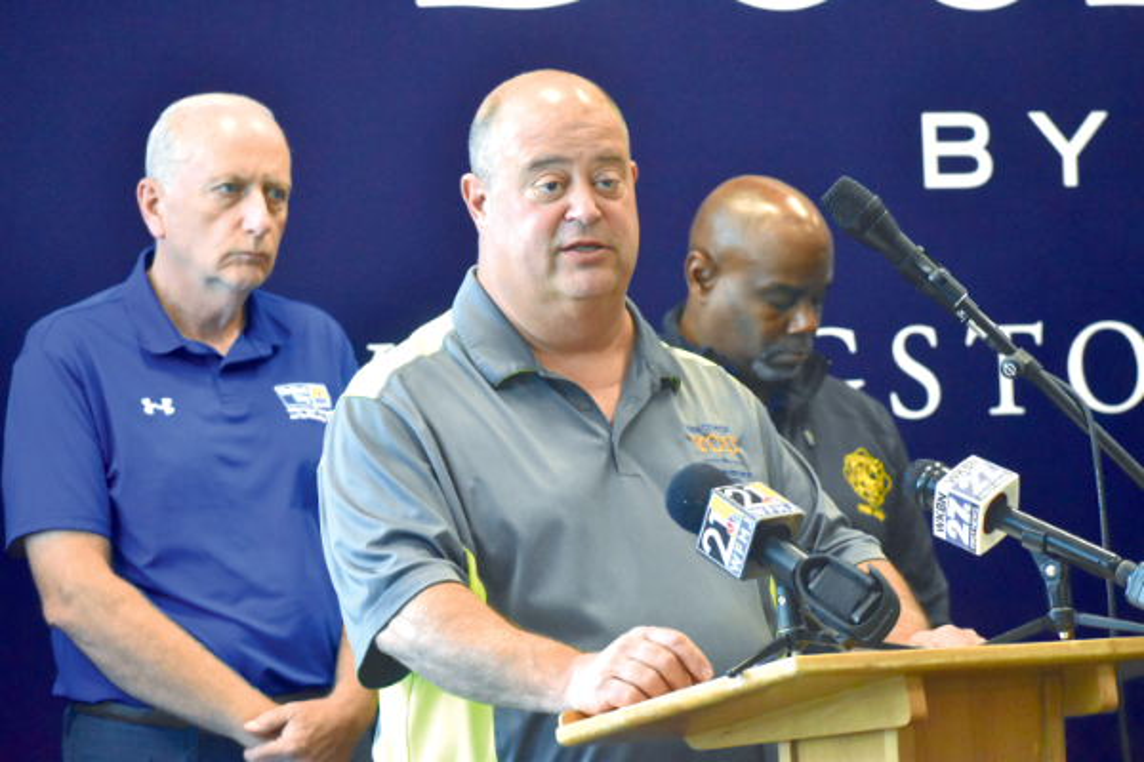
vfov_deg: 9.3
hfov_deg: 14.0
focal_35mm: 147
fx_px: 4671
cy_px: 381
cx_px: 572
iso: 8000
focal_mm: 98
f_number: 4.8
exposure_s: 1/320
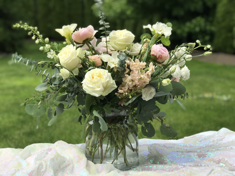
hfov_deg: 33.8
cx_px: 118
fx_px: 387
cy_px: 88
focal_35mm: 57
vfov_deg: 25.7
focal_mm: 6.6
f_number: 2.8
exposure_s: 1/606
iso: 20
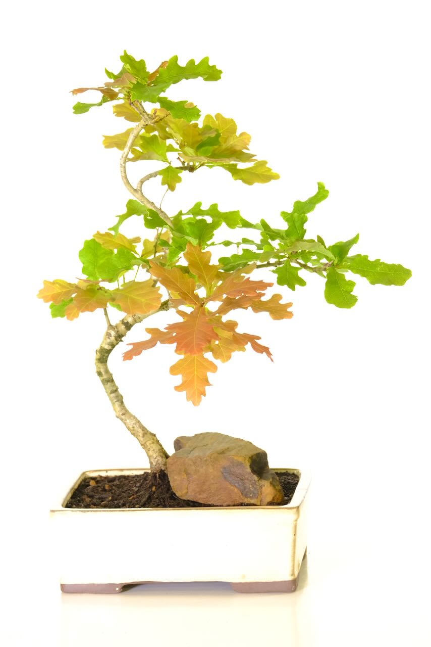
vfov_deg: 15.9
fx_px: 2315
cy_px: 324
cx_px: 216
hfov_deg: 10.6
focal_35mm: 129
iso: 2500
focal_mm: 86
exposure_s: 1/15
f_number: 9
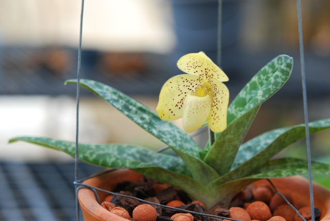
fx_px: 826
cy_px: 110
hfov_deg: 22.6
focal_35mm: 90
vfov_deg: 15.2
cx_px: 165
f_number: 5.6
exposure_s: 1/60
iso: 200
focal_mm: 60
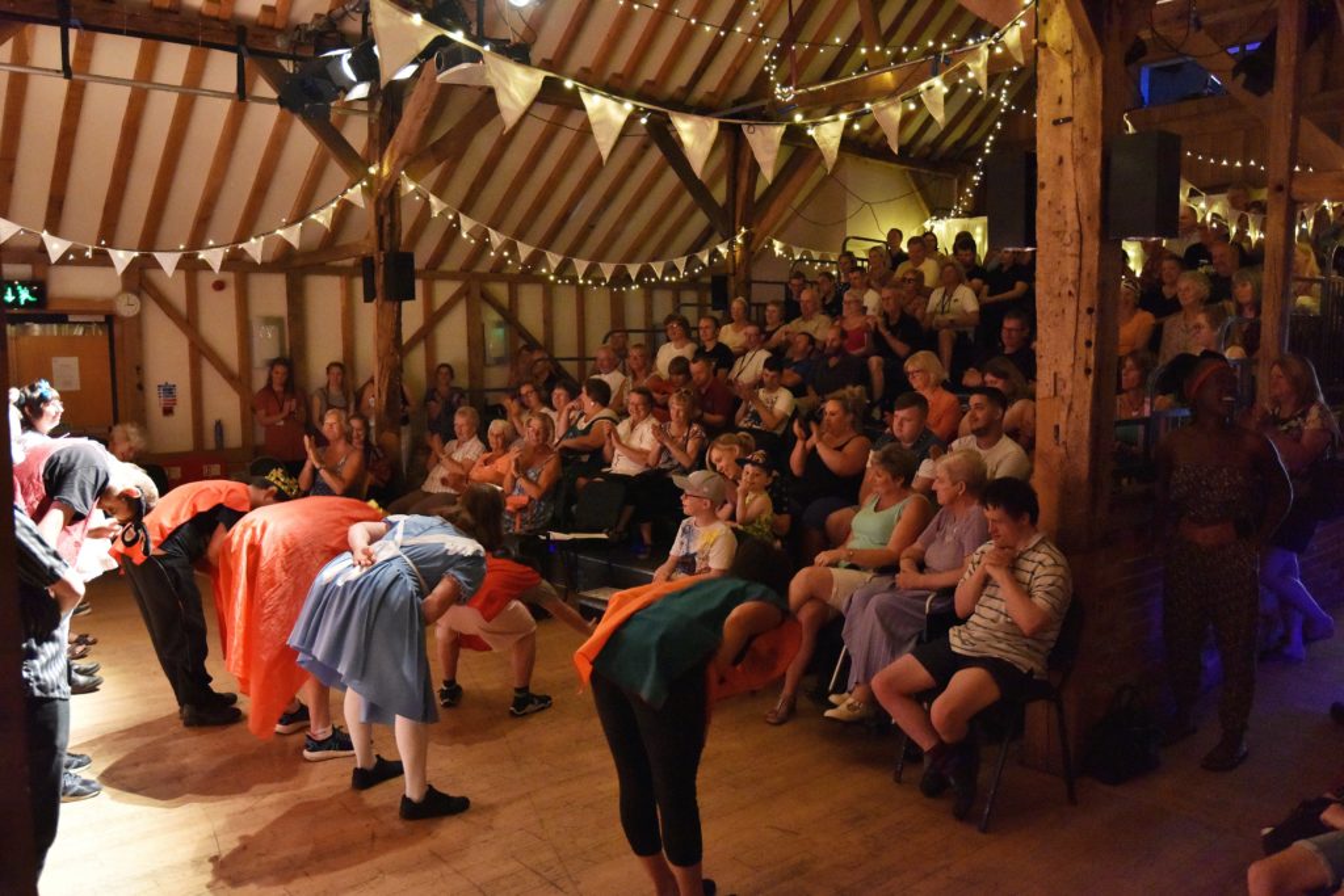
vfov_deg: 45.0
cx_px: 672
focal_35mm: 29
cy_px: 448
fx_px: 1083
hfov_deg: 63.7
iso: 6400
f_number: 4.5
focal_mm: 29
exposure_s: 1/50
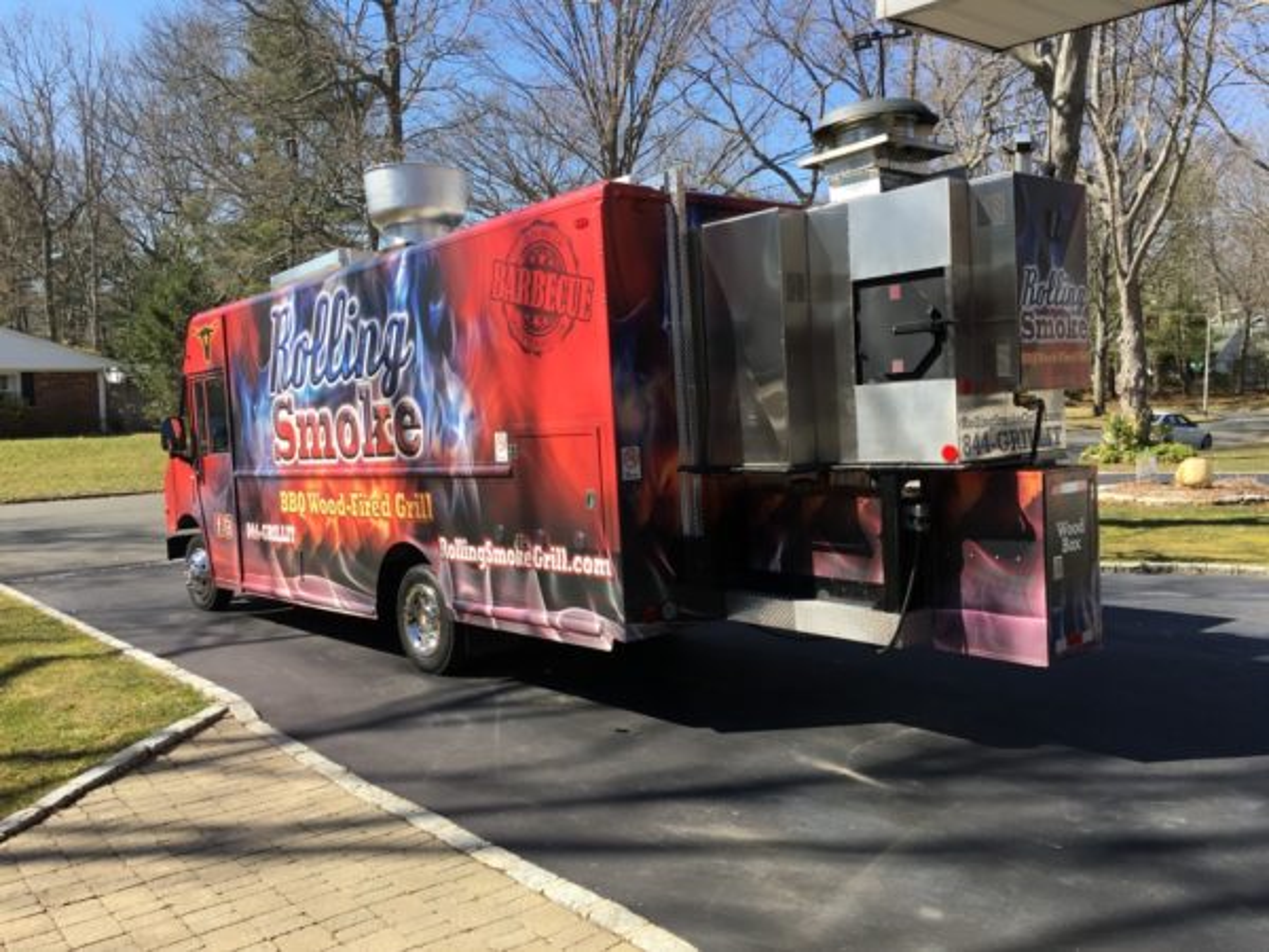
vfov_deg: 48.2
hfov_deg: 61.7
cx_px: 634
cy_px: 476
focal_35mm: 29
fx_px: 1063
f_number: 2.2
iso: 25
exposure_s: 1/693
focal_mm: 4.15
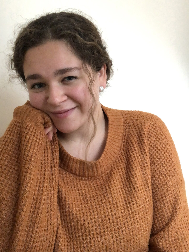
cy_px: 125
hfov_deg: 36.8
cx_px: 105
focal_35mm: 39
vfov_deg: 47.8
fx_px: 284
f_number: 2.2
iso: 320
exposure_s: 1/40
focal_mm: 2.87
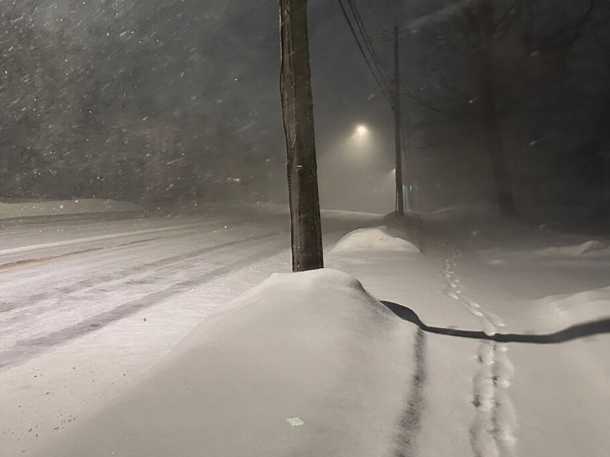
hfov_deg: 41.7
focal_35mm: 44
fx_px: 775
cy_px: 61
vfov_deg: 31.6
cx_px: 154
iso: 640
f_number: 1.8
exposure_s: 1/40
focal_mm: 6.86
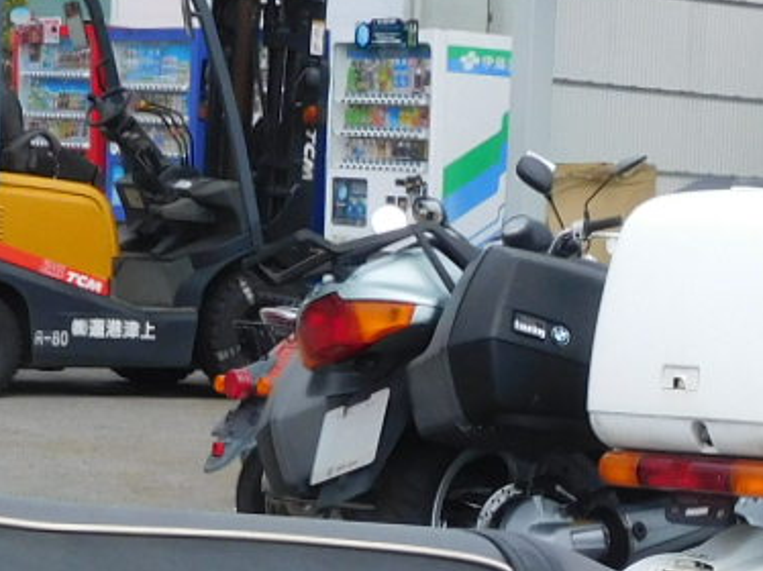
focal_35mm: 137
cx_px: 714
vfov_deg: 10.3
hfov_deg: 14.2
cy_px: 965
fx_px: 3018
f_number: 3.6
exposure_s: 1/1000
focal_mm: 5.7
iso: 125
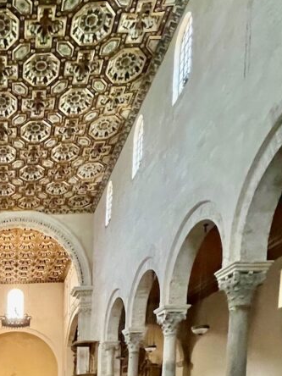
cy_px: 398
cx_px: 17
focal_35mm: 30
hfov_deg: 42.1
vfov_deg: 46.8
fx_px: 326
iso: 1000
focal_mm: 1.57
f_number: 1.8
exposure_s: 1/45
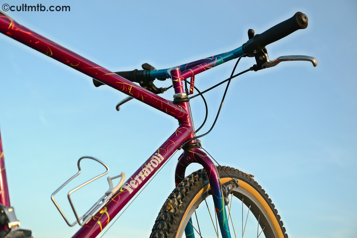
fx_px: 521
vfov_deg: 25.8
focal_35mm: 52
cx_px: 178
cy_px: 119
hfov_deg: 37.9
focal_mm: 35
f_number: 5
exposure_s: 1/640
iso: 200
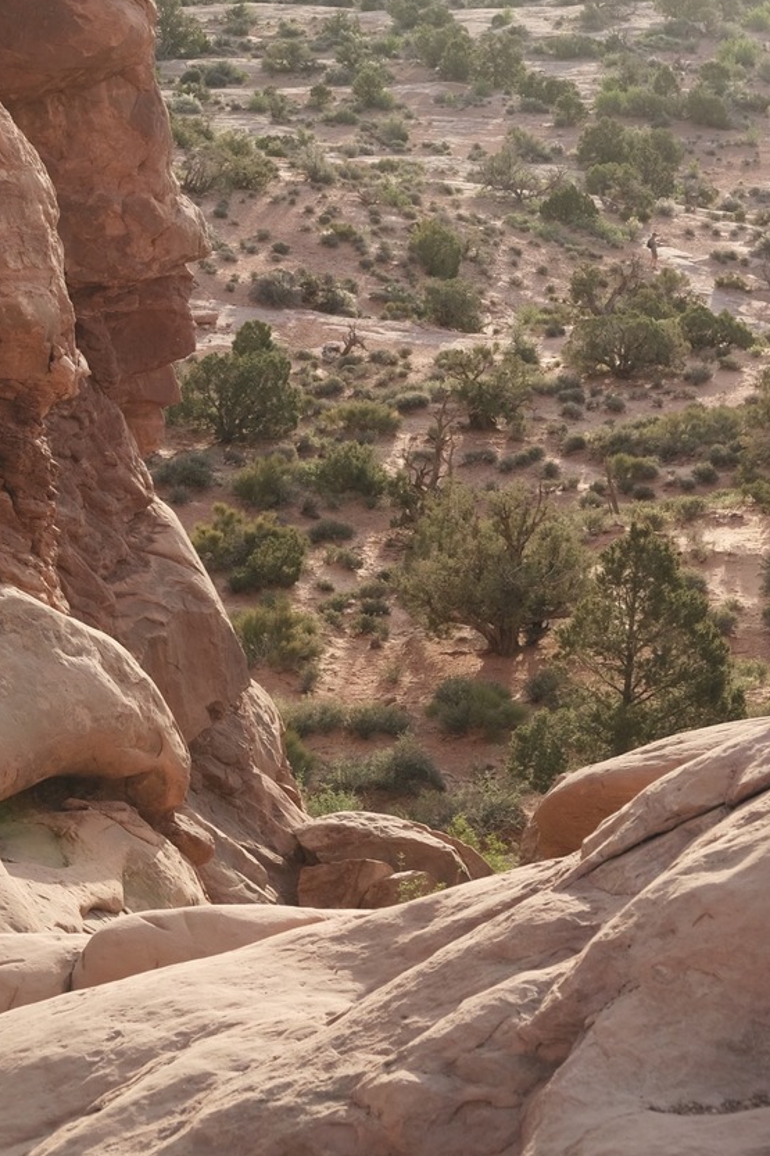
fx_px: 3081
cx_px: 324
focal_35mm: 96
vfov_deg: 21.0
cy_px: 204
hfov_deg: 14.2
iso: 400
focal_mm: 35
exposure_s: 1/340
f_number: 5.6
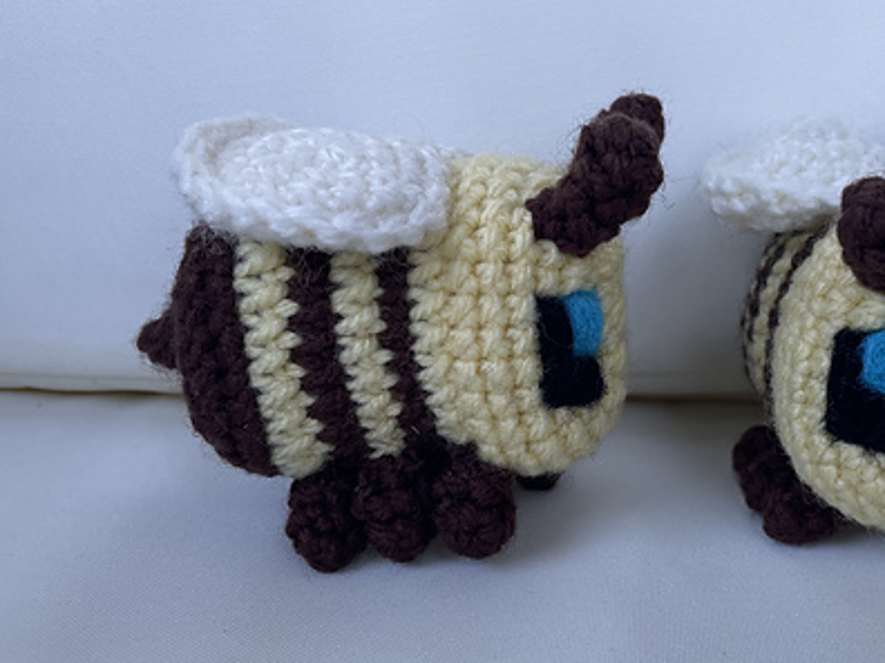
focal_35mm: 42
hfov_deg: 43.6
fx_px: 1074
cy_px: 400
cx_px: 644
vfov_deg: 34.2
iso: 32
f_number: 1.6
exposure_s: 1/121
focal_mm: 4.2
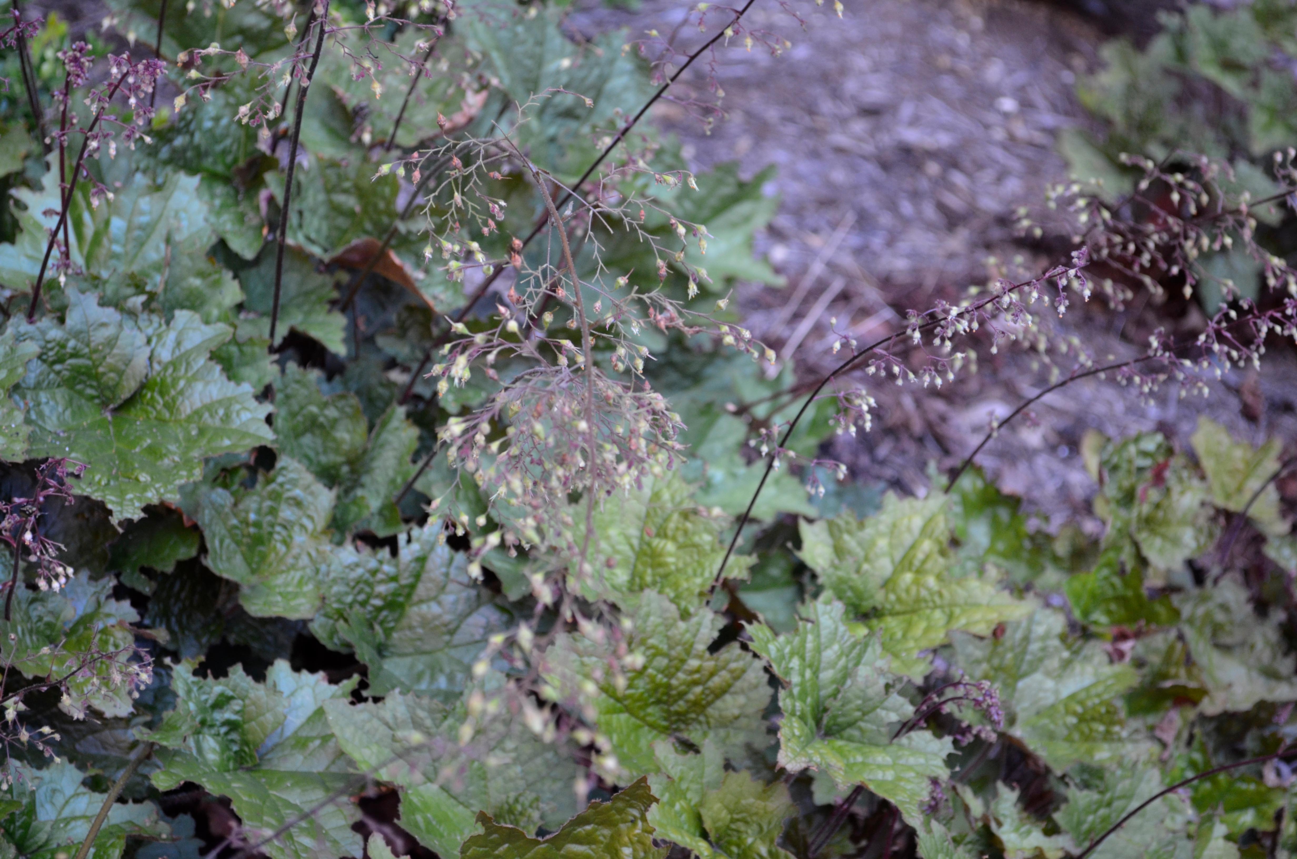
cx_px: 648
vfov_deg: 18.8
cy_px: 430
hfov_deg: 28.1
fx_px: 2589
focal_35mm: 72
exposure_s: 1/60
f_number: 5.6
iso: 720
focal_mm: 48
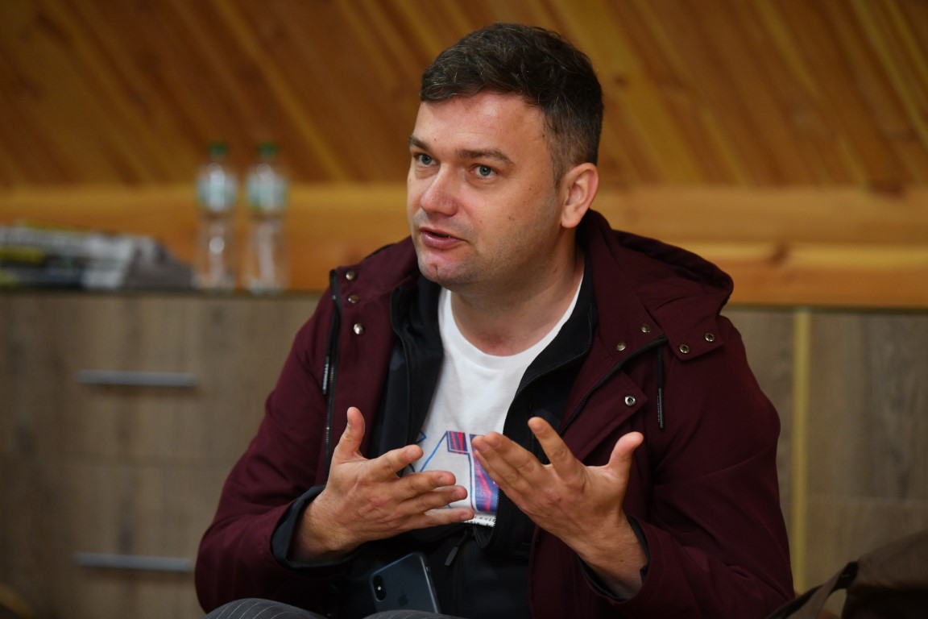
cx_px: 464
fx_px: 3866
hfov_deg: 13.7
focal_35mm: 150
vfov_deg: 9.1
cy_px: 310
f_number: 3.5
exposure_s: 1/250
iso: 1250
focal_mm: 150
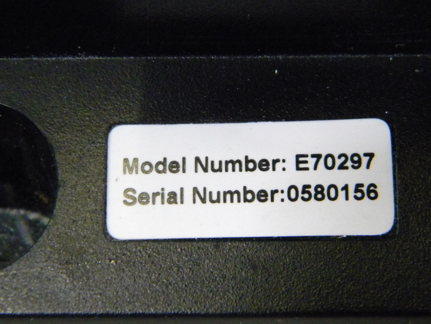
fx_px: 1432
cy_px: 177
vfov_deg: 12.9
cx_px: 275
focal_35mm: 115
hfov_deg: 17.1
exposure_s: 1/140
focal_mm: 15.1
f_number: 4.5
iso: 800
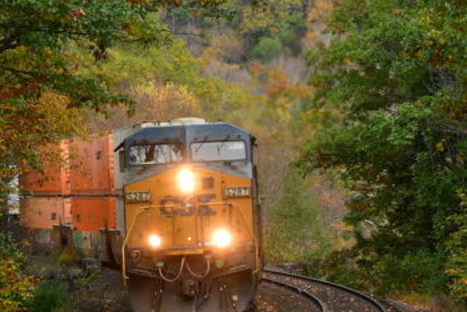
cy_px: 140
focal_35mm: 222
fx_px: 2882
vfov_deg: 6.2
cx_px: 251
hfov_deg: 9.3
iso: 250
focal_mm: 70
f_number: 5.6
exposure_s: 1/125
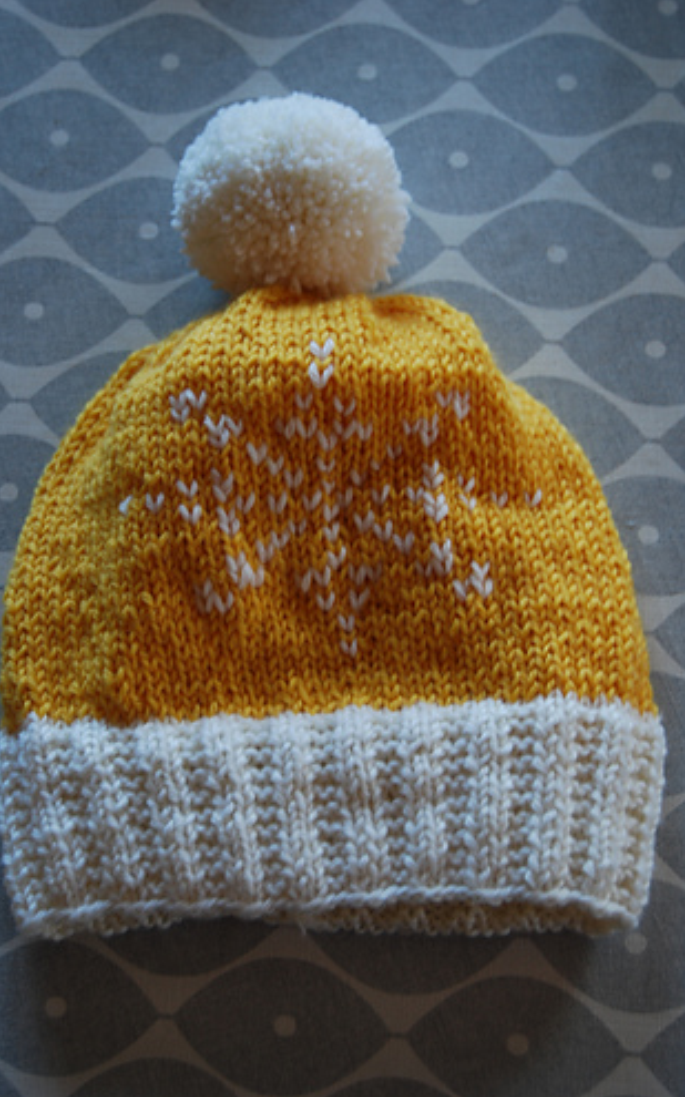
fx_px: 1943
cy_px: 550
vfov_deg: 31.5
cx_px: 331
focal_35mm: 65
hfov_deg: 20.0
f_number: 5.3
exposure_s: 1/30
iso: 200
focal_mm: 42
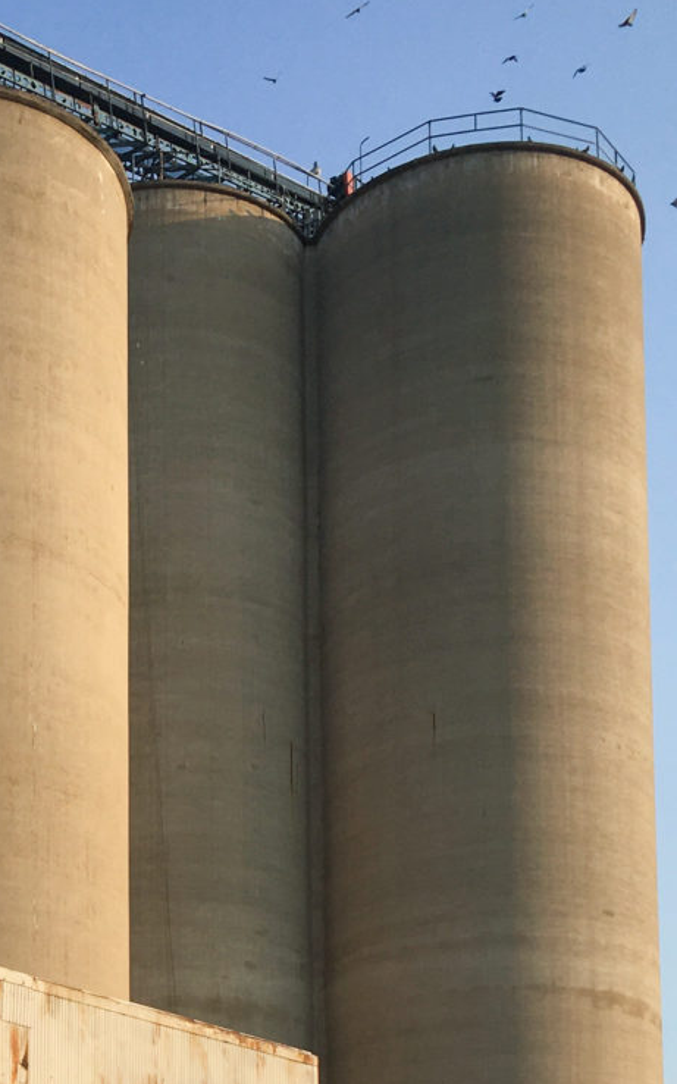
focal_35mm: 64
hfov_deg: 19.7
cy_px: 1031
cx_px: -4
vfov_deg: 30.2
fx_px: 1890
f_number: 2.2
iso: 25
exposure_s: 1/894
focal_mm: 4.15
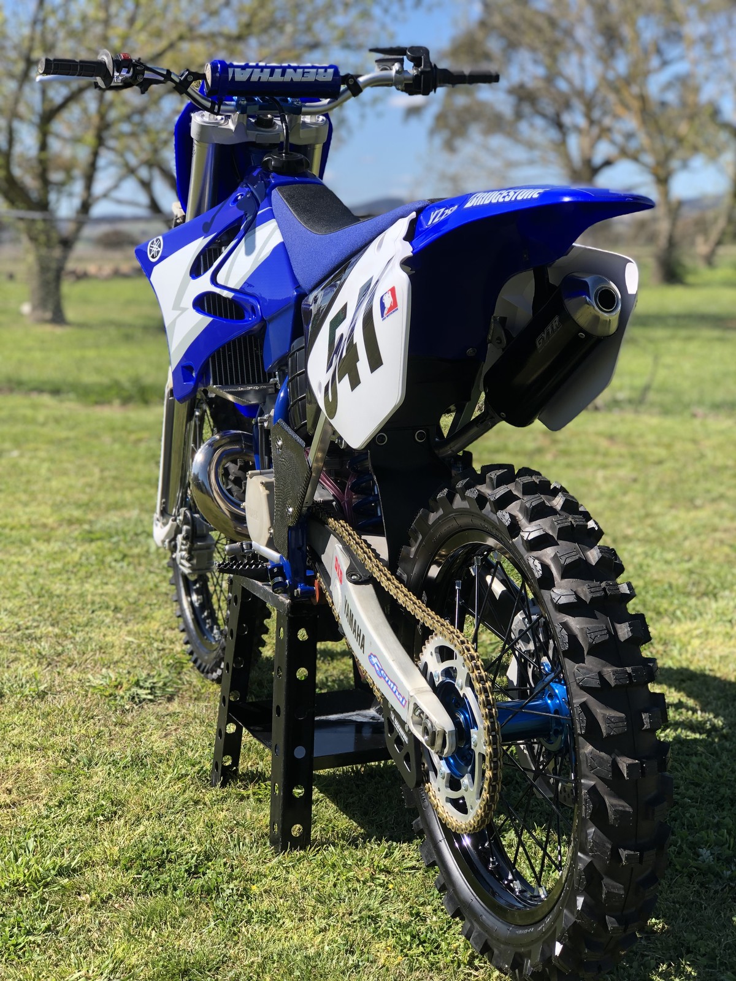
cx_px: 368
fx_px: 1616
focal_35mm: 57
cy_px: 490
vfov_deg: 33.8
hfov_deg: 25.7
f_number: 2.8
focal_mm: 6.6
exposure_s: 1/410
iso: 20
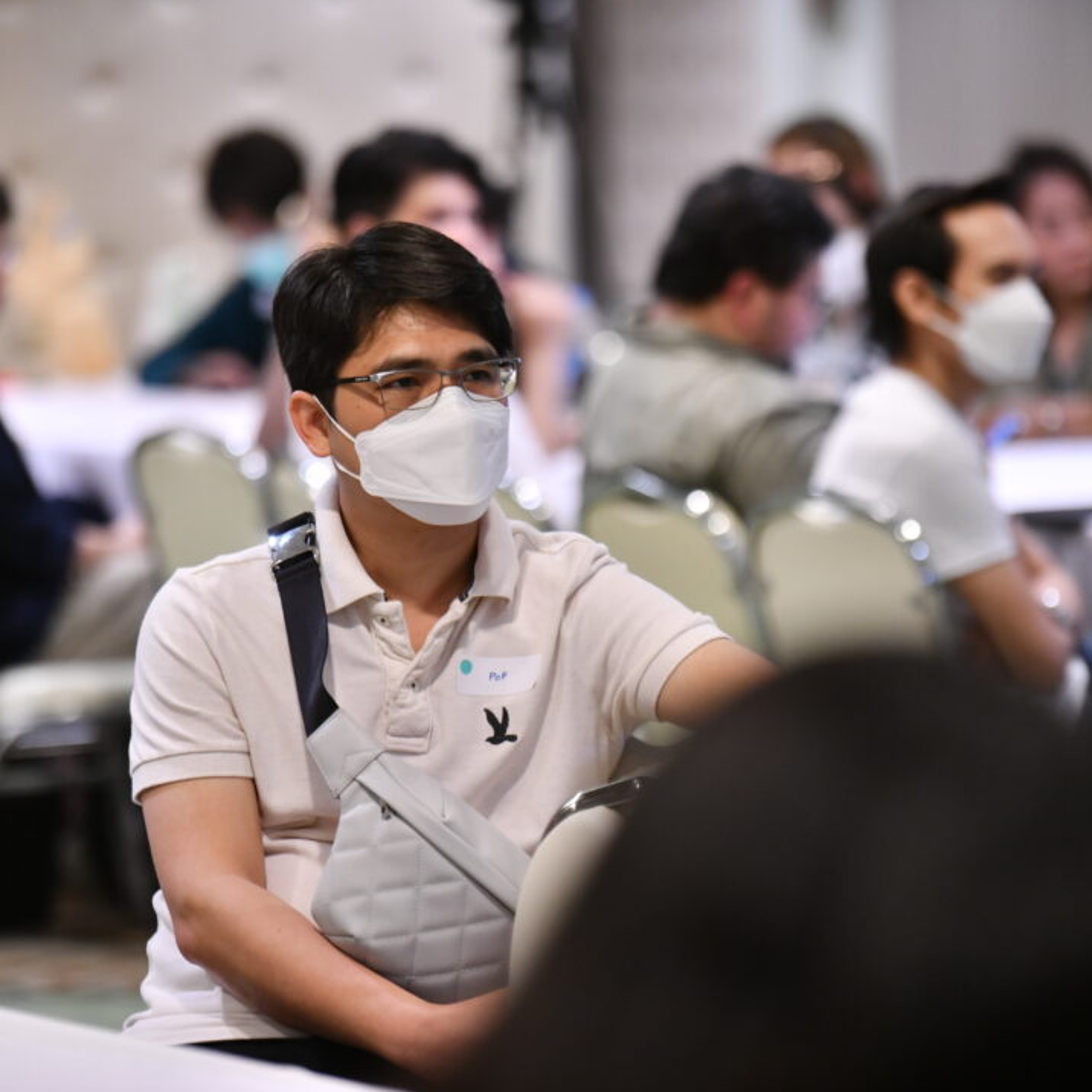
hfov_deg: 8.0
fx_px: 7780
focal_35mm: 218
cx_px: 555
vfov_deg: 8.0
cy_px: 544
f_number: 2.8
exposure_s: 1/125
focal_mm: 170
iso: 1600
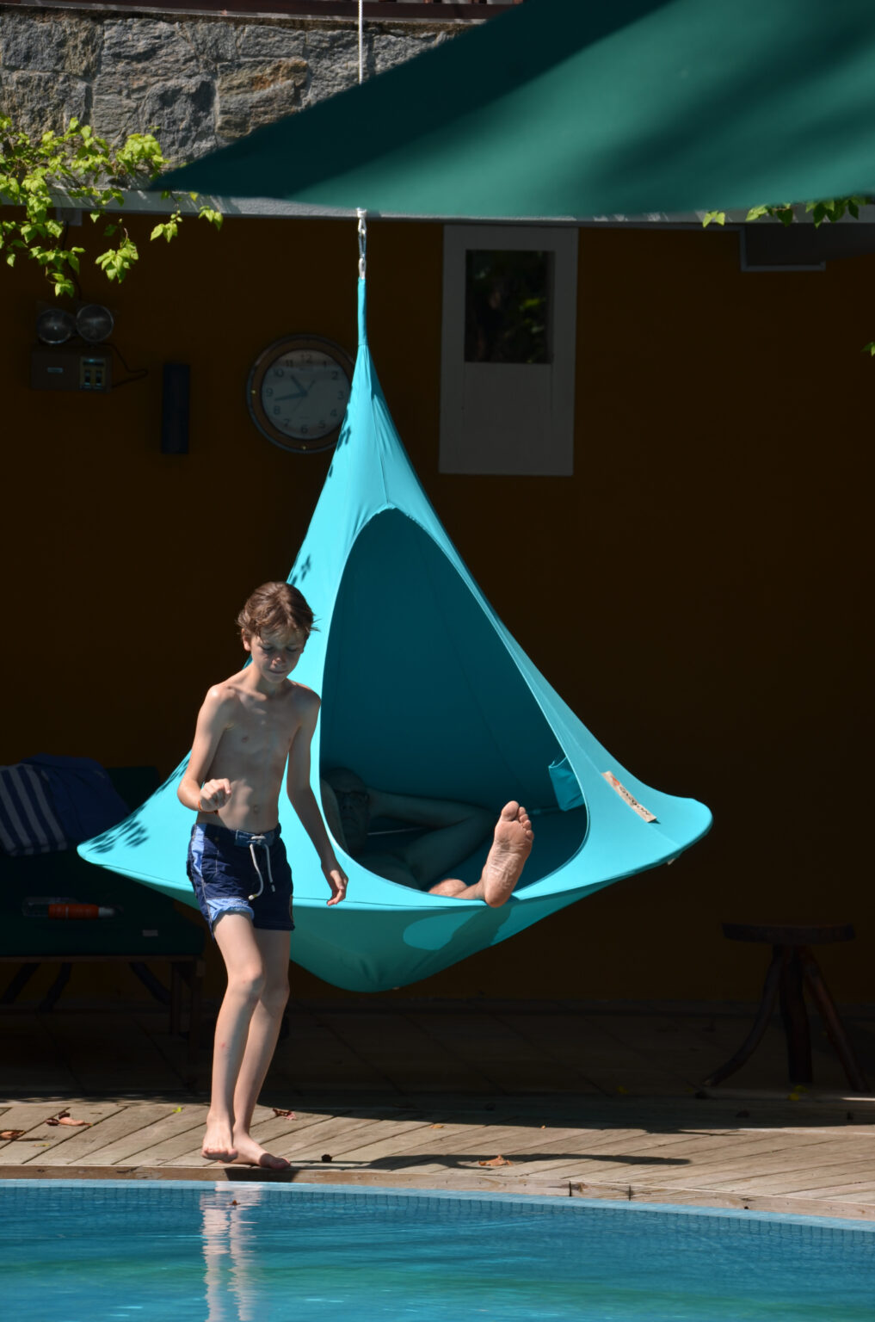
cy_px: 661
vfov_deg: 11.0
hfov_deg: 7.3
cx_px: 438
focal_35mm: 188
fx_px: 6868
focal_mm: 125
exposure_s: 1/250
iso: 100
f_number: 8
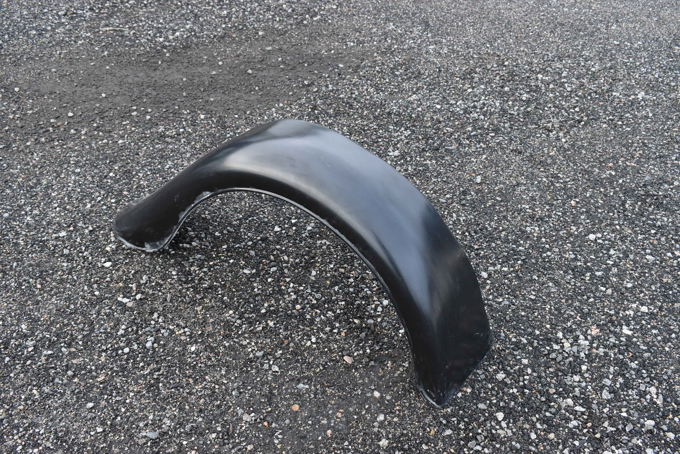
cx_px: 340
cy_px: 227
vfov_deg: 38.4
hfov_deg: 55.1
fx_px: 652
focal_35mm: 34
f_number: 6.3
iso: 1250
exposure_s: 1/160
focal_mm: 23
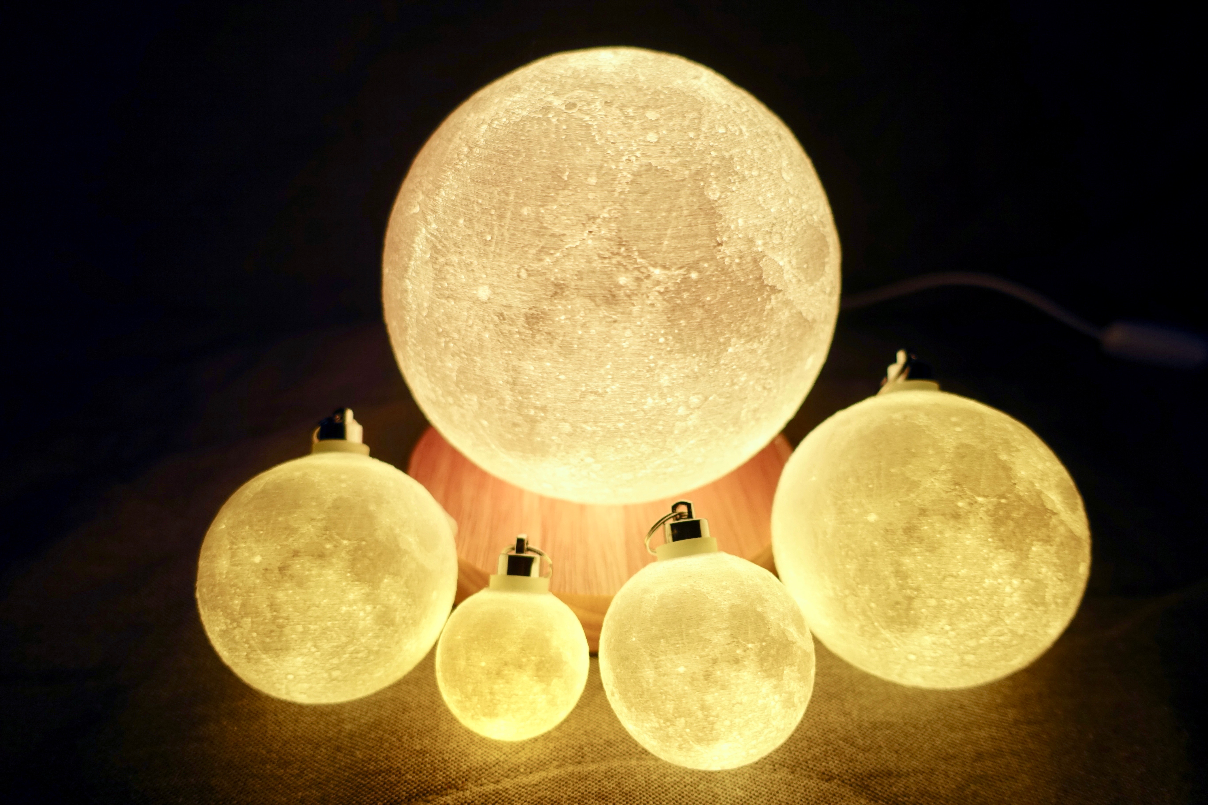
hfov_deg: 73.7
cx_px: 604
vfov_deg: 53.1
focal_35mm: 24
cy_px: 402
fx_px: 805
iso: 125
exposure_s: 1/25
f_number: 1.8
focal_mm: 8.8
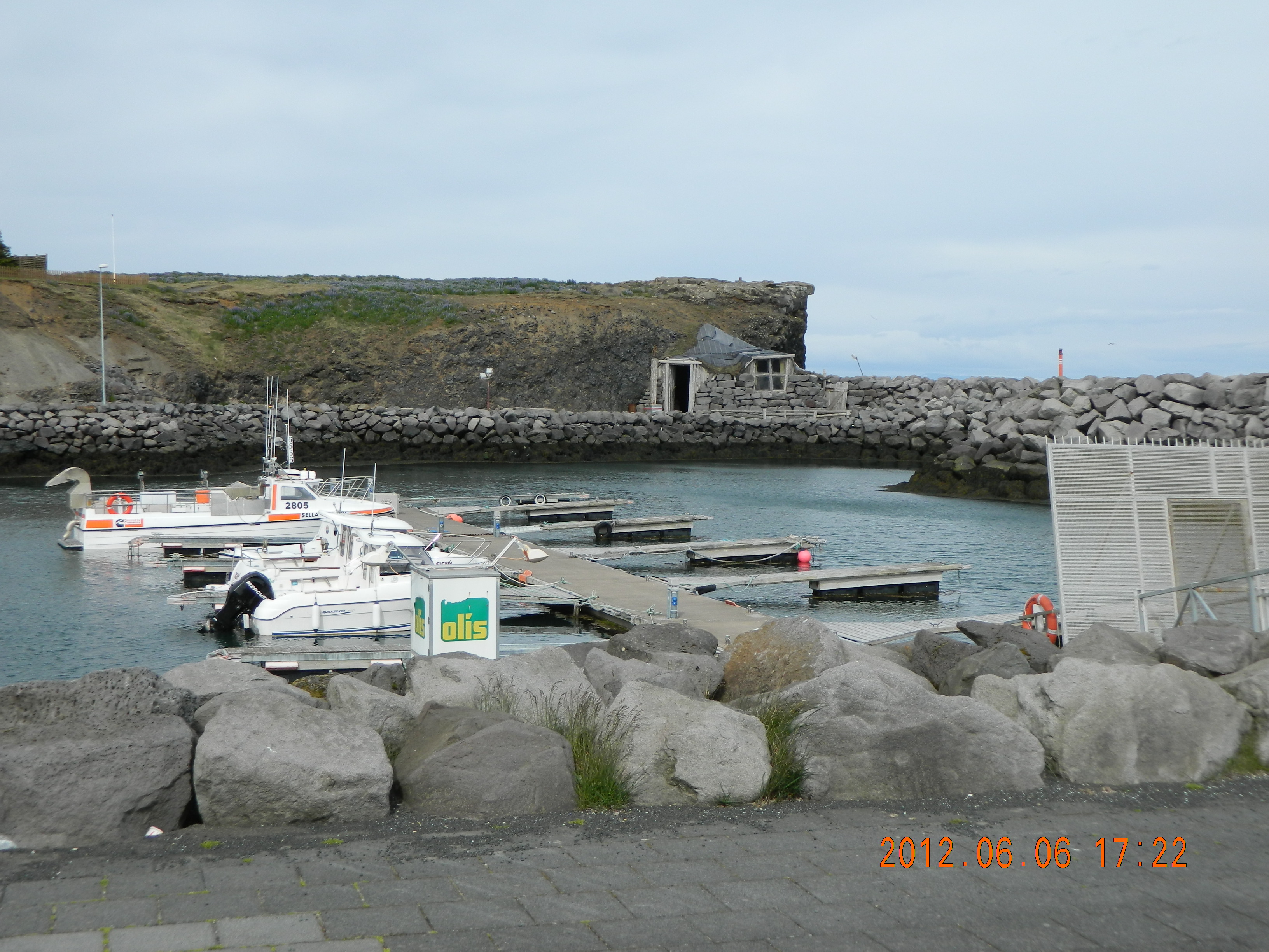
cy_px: 476
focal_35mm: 47
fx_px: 1723
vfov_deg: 30.9
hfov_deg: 40.4
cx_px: 634
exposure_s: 1/800
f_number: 3.6
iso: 80
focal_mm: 8.4
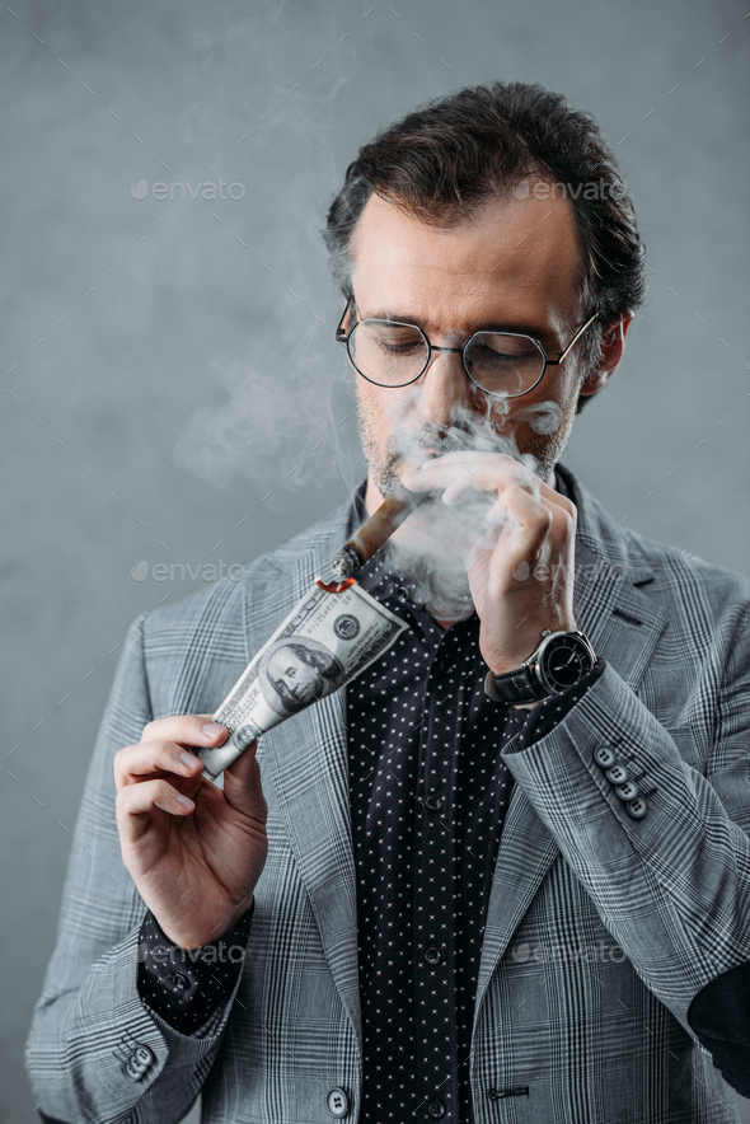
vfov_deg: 15.8
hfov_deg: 10.6
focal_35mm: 130
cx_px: 375
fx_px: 4059
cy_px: 562
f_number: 3.2
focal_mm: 130
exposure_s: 1/200
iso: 320
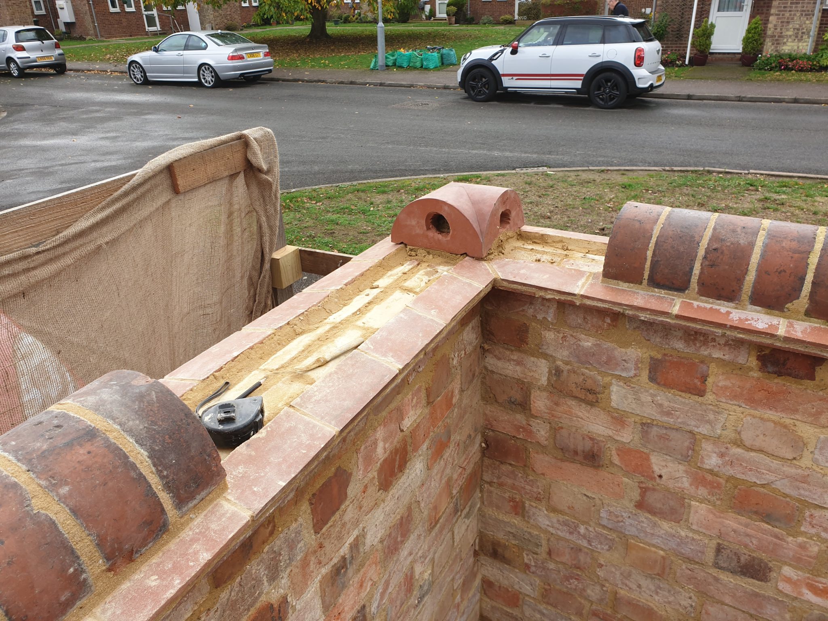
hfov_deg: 67.3
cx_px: 414
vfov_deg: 53.1
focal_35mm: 26
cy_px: 310
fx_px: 622
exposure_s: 1/285
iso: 50
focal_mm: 4.3
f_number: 2.4
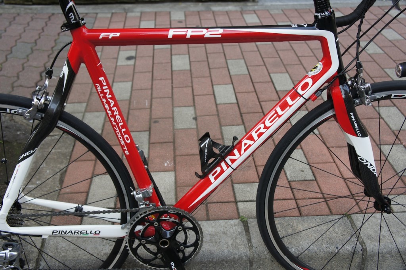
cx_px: 203
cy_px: 135
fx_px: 456
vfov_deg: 33.0
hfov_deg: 48.0
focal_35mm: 40
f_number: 5
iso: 200
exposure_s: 1/80
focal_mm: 27
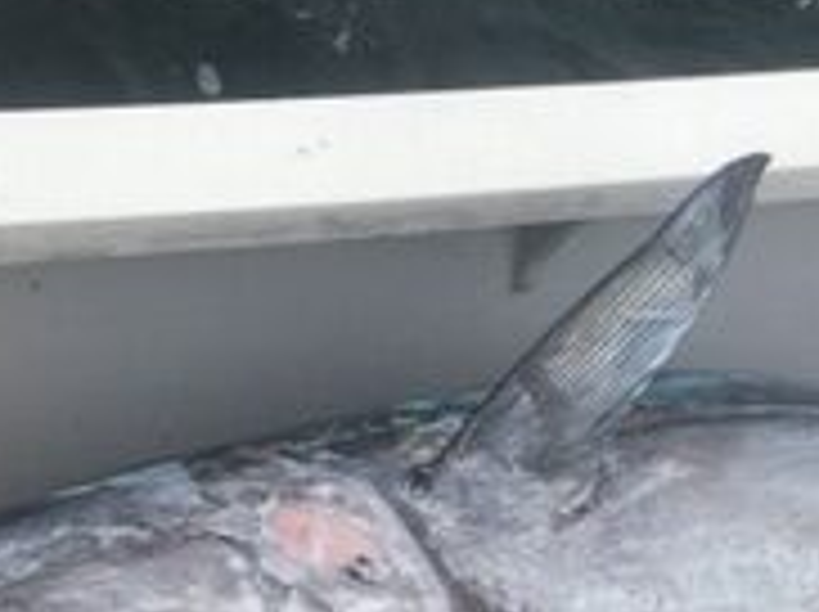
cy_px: 513
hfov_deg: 18.9
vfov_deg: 14.4
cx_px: 765
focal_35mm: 102
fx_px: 2410
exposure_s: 1/1672
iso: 25
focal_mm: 4.15
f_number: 2.2
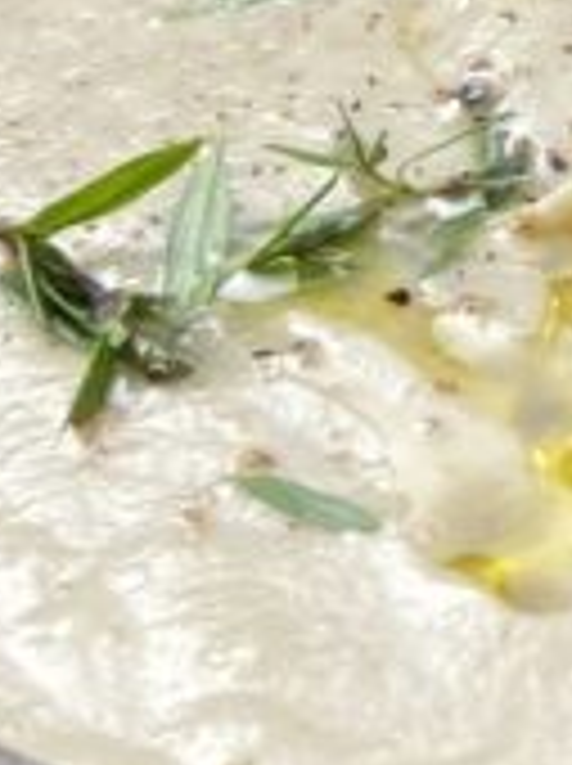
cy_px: -738
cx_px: 1153
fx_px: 3468
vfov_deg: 11.4
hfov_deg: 8.9
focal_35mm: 157
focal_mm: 4.25
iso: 32
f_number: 1.8
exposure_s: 1/1629
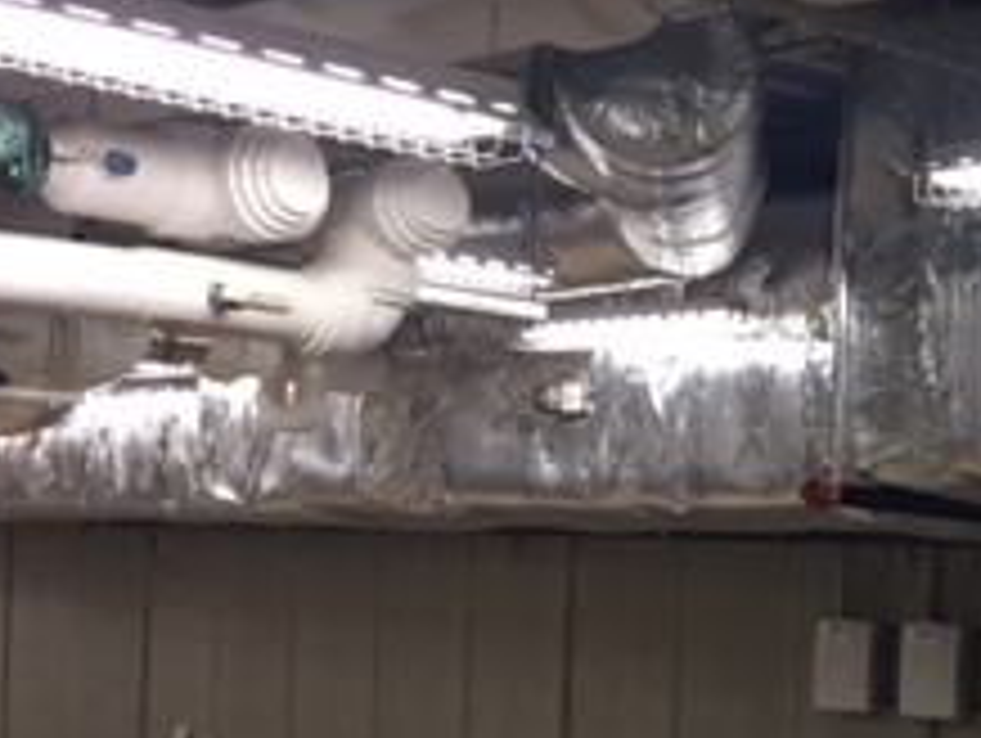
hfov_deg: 21.7
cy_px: 680
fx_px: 2412
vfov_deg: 17.1
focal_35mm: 85
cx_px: 1094
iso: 40
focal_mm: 4.15
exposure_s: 1/30
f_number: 2.2
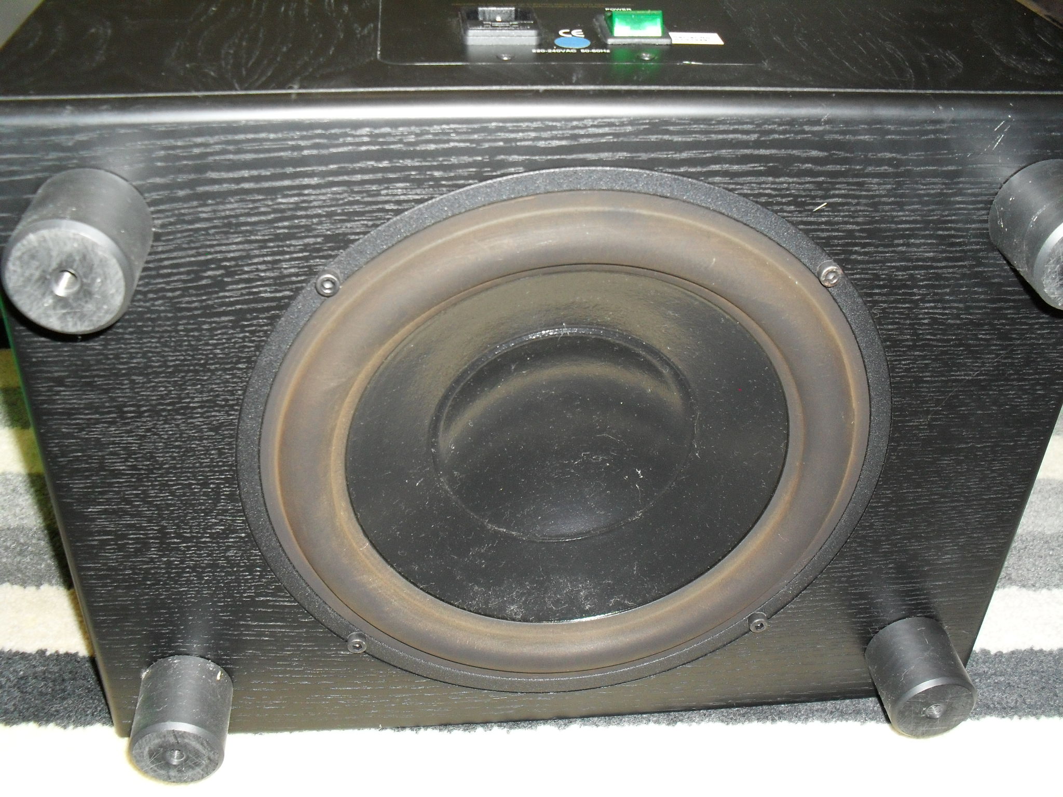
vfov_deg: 40.7
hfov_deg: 52.6
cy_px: 398
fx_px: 1075
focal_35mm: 35
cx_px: 532
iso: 200
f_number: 3.2
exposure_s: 1/45
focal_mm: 6.3
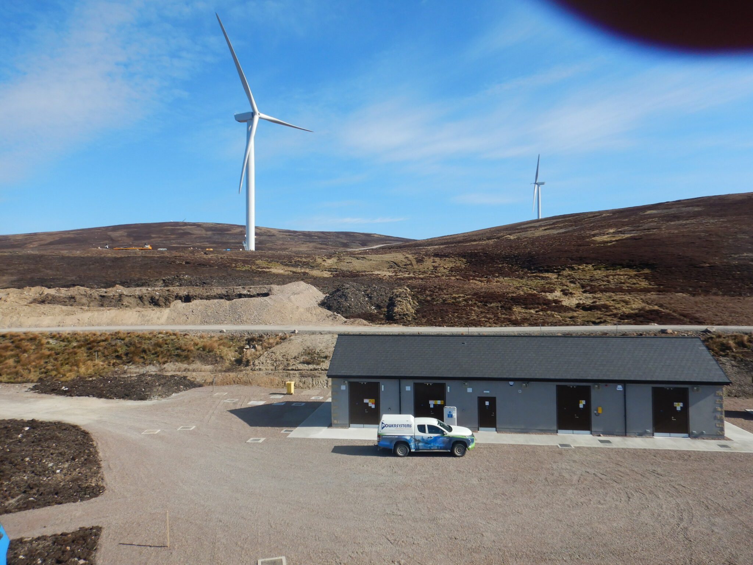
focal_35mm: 24
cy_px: 282
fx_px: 522
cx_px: 376
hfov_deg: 71.6
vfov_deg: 56.8
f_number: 4.1
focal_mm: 4.3
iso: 125
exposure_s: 1/1000
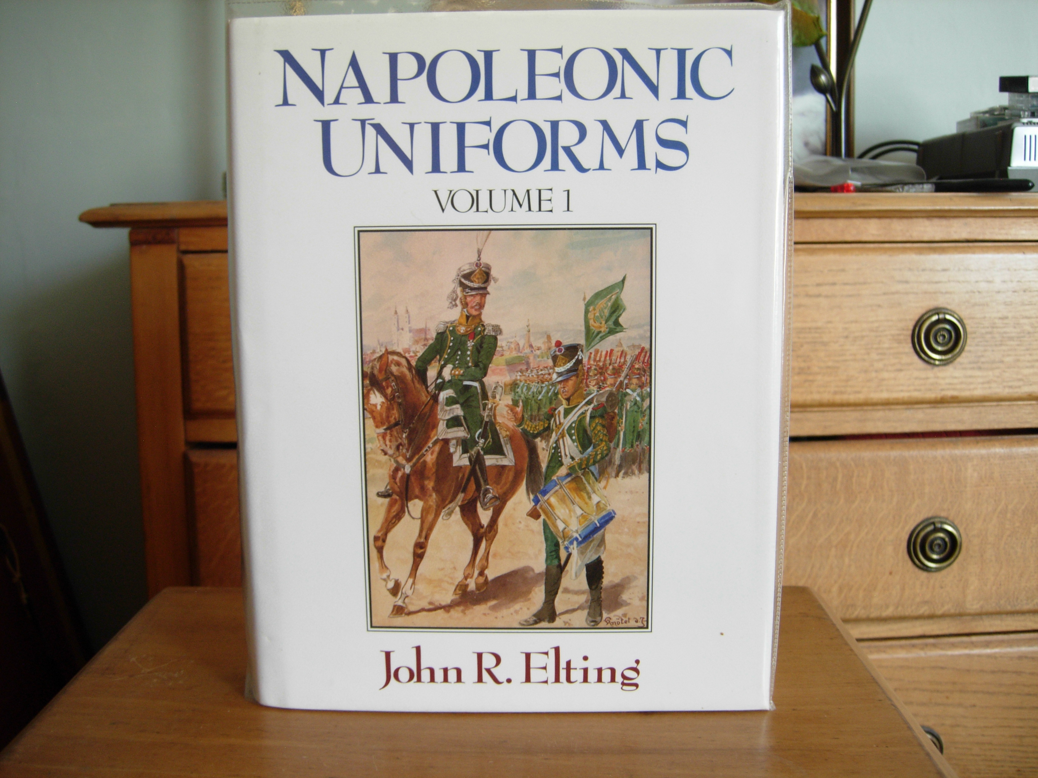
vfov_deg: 39.7
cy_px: 389
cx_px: 519
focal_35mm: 36
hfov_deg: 51.4
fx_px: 1080
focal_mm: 7.5
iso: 86
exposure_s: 1/4
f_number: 2.7
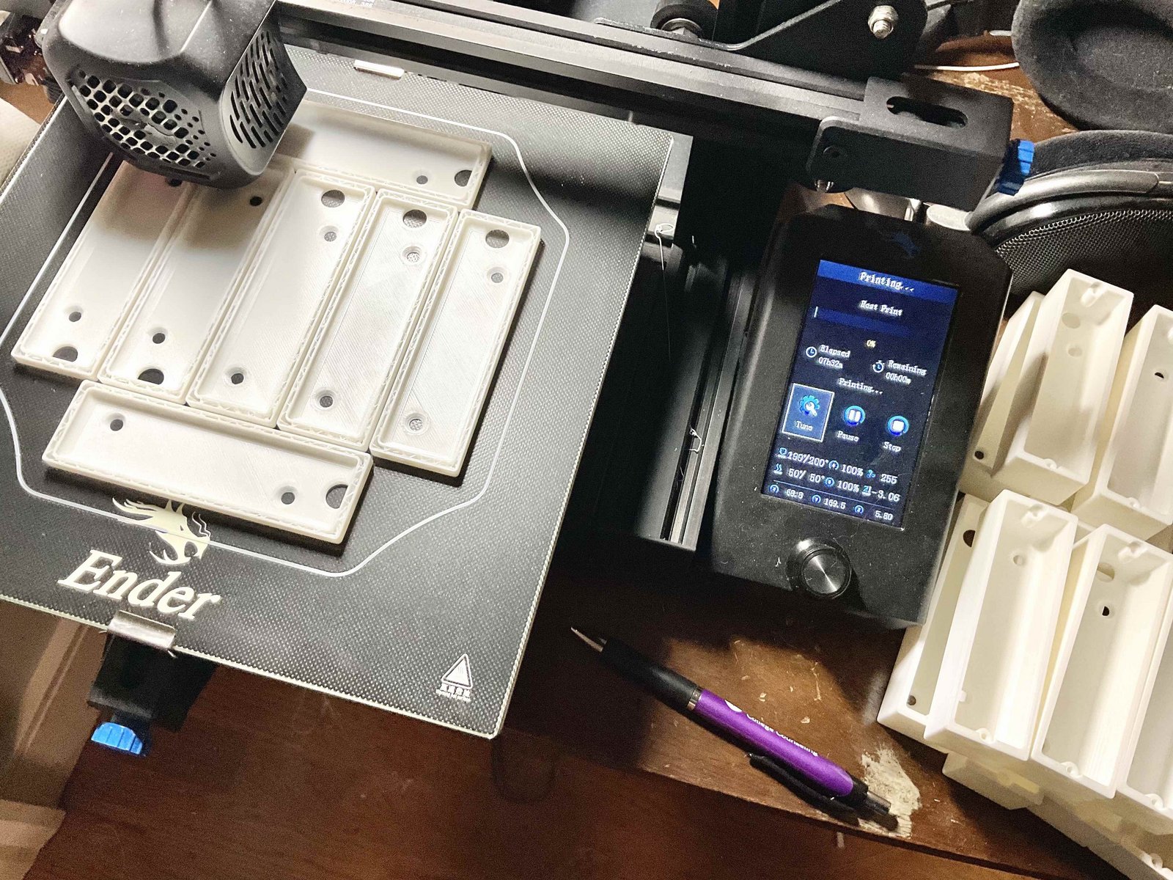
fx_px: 983
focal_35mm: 29
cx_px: 586
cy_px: 440
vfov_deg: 48.2
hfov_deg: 61.7
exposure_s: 1/60
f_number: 1.8
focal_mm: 3
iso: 64
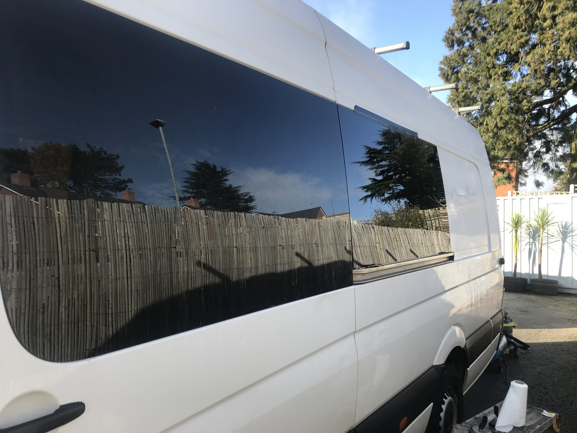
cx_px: 288
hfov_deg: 63.4
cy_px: 216
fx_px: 467
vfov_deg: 49.7
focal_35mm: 28
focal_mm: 3.99
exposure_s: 1/587
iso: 20
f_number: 1.8
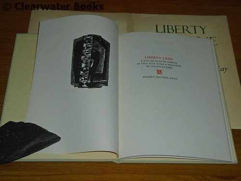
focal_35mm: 58
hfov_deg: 33.2
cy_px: 90
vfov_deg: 25.2
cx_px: 120
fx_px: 404
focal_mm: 10.2
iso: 200
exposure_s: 1/60
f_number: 4.9
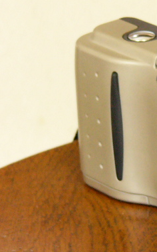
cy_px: 132
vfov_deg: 10.0
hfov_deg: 6.2
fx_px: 1439
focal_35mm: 210
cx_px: 207
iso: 300
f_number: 2.8
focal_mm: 15.4
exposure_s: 1/15
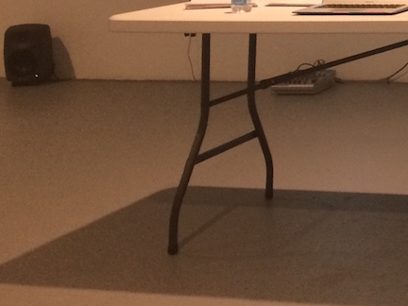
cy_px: -94
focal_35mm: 86
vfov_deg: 16.2
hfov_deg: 19.9
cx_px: 600
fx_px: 1014
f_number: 2.2
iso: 125
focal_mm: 4.15
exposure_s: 1/30
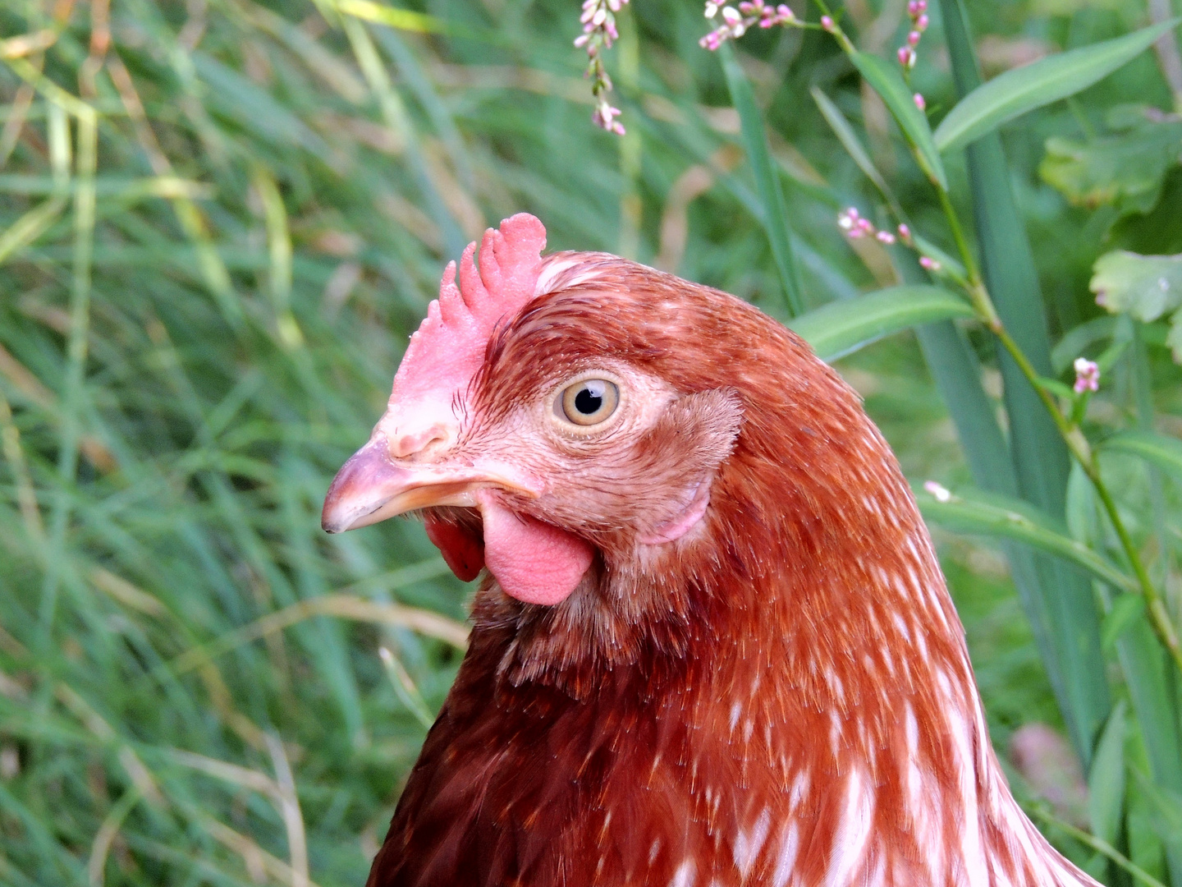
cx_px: 591
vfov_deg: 8.7
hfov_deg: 11.6
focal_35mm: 170
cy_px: 444
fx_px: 5805
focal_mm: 30.3
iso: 400
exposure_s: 1/60
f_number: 4.5
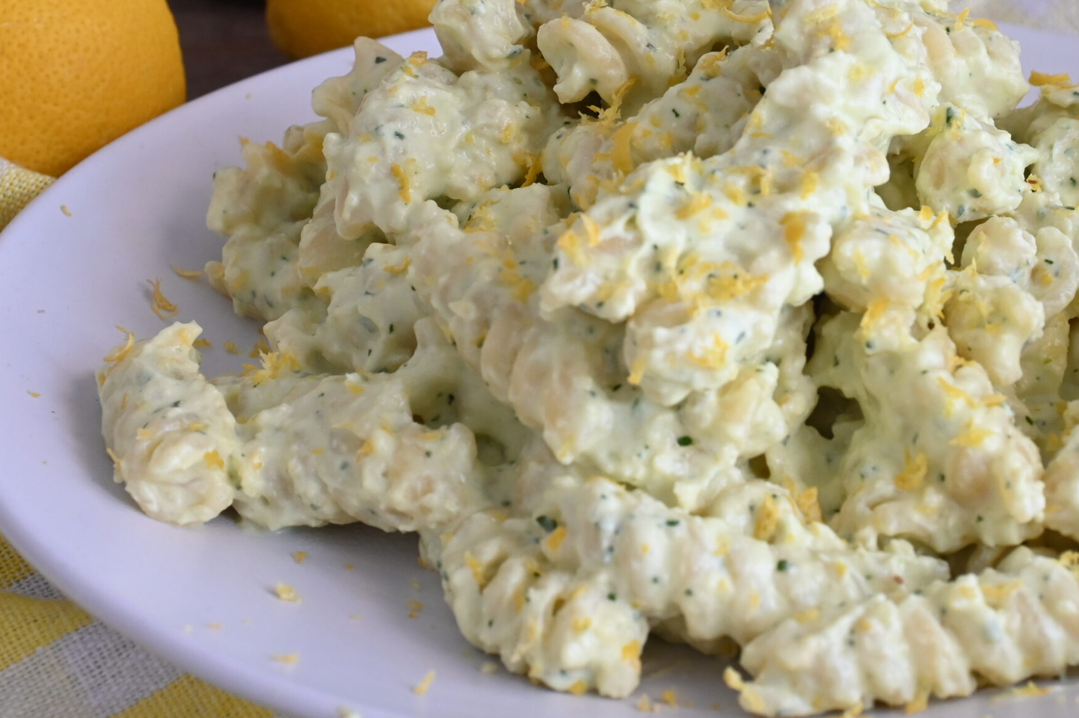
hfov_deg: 22.5
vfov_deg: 15.2
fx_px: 2696
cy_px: 301
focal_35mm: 90
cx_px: 744
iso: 800
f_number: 9
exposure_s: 1/13
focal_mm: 41
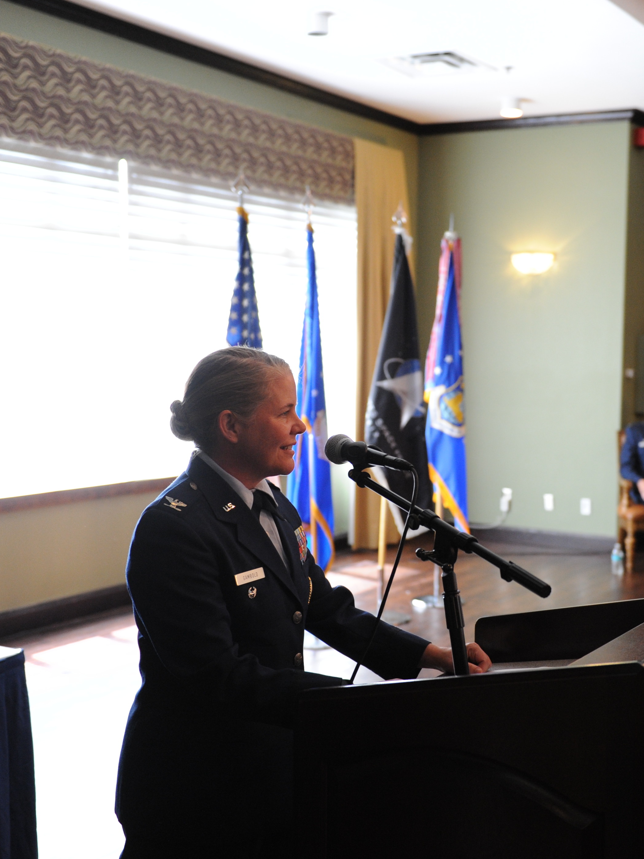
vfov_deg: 37.5
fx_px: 1265
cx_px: 437
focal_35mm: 51
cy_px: 432
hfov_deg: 28.3
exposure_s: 1/100
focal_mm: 35
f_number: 2.8
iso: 1600
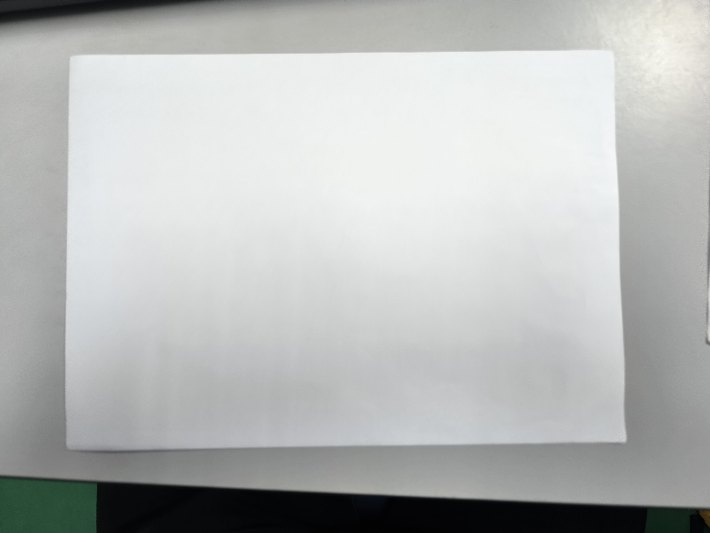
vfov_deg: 58.9
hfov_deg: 73.9
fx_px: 472
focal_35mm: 23
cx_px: 355
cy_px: 266
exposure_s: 1/50
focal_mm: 6.14
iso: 500
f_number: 1.65
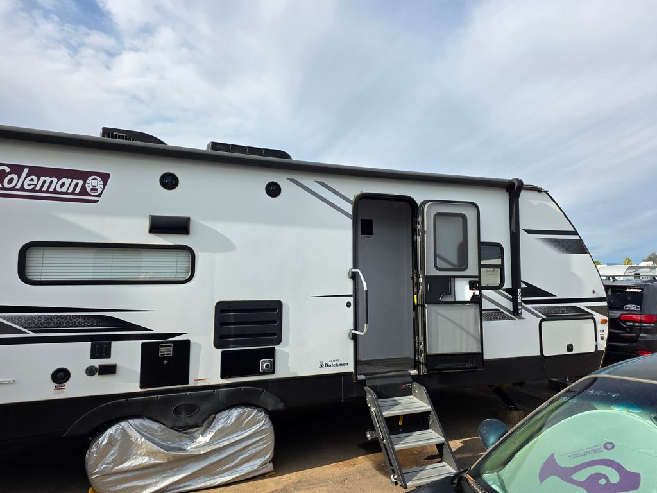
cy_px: 246
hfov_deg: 73.9
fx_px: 437
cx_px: 328
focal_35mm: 23
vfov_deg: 58.9
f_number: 1.7
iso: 80
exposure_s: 1/4650
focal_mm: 6.25
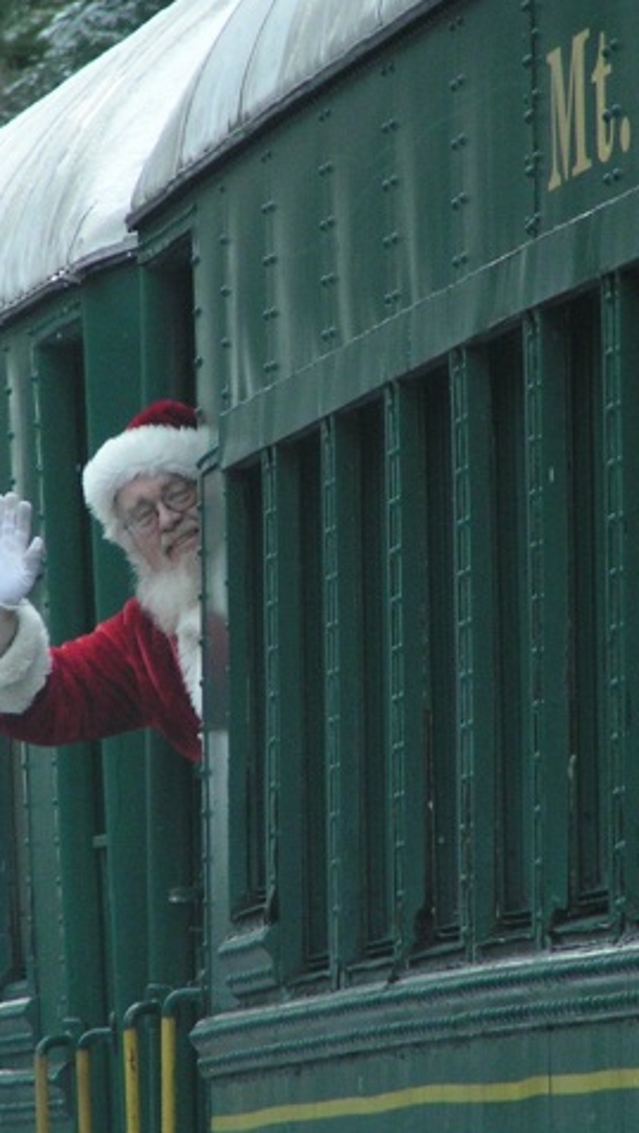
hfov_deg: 2.2
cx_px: 221
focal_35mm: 555
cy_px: 565
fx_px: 16685
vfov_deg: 3.9
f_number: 3.5
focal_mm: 58
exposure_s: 1/250
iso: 200
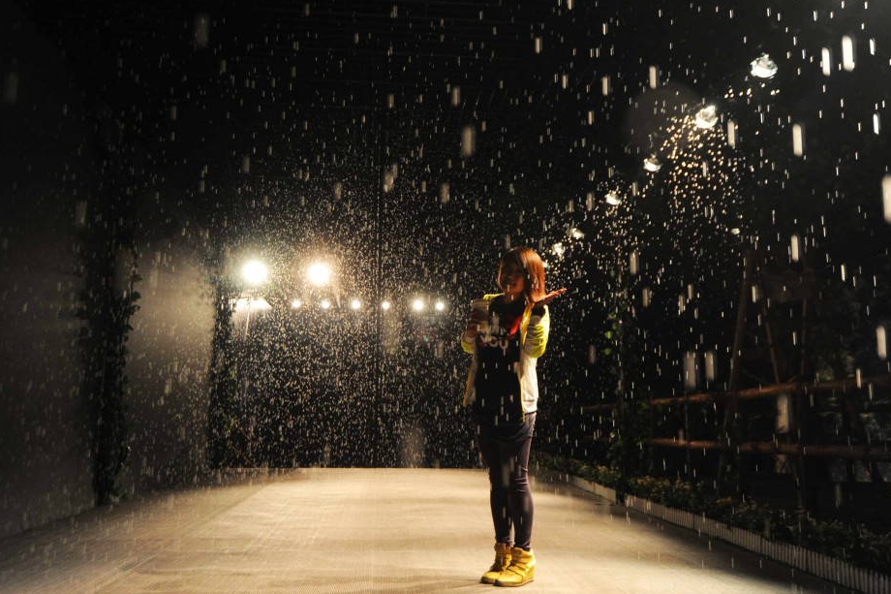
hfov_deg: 58.7
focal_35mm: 32
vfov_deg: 41.1
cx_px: 440
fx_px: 792
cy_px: 301
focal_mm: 31
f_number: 4
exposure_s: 1/400
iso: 1600
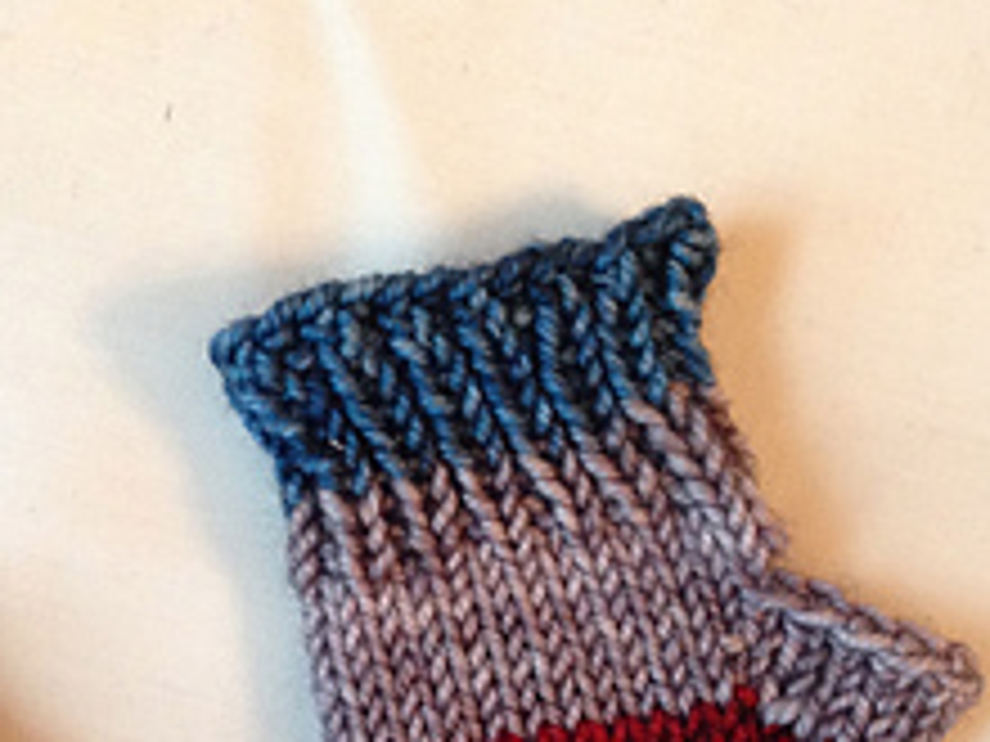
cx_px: 268
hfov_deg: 25.7
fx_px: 2145
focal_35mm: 75
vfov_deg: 19.1
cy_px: 738
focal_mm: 4.12
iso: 250
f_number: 2.4
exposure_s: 1/20
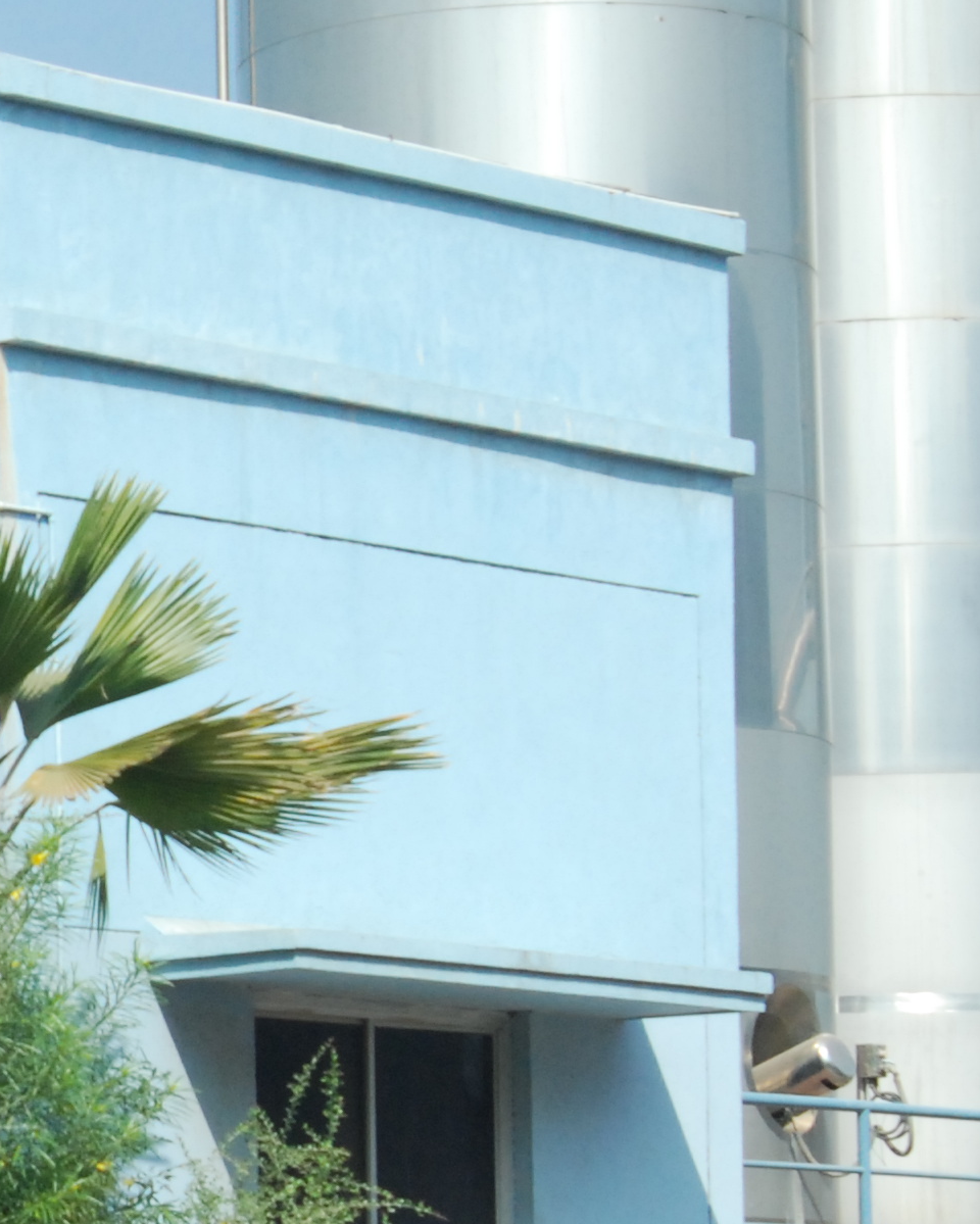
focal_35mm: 182
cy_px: 856
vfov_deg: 10.6
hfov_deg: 8.2
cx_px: -877
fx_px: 6595
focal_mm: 40
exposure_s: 1/400
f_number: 10
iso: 500
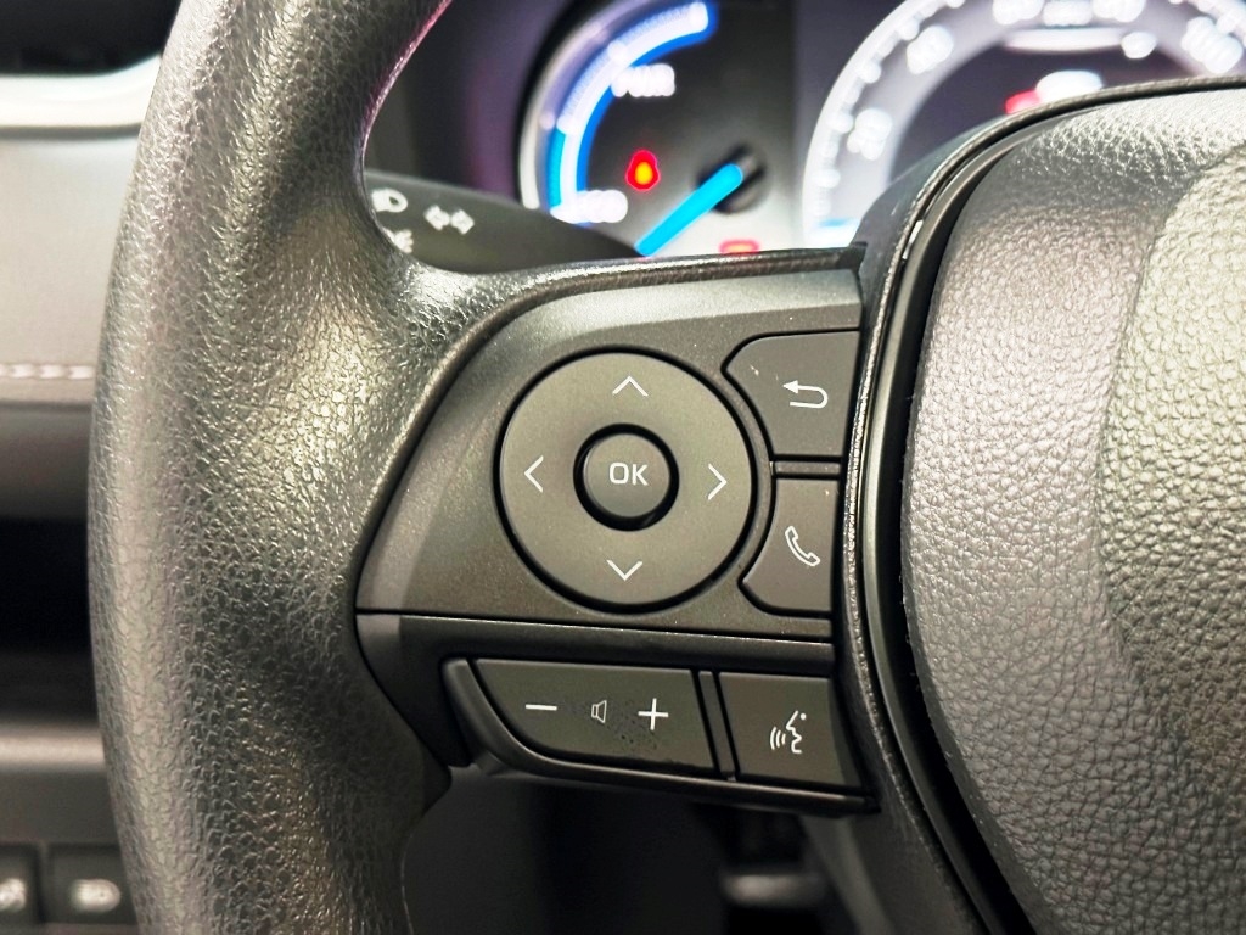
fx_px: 1728
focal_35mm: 48
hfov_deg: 39.7
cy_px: 468
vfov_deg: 30.3
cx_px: 623
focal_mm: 6.86
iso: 640
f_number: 1.78
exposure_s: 1/24
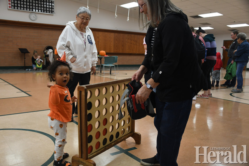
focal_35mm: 34
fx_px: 235
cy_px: 83
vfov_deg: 38.9
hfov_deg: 55.8
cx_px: 124
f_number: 3.8
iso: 1000
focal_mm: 23
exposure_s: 1/125
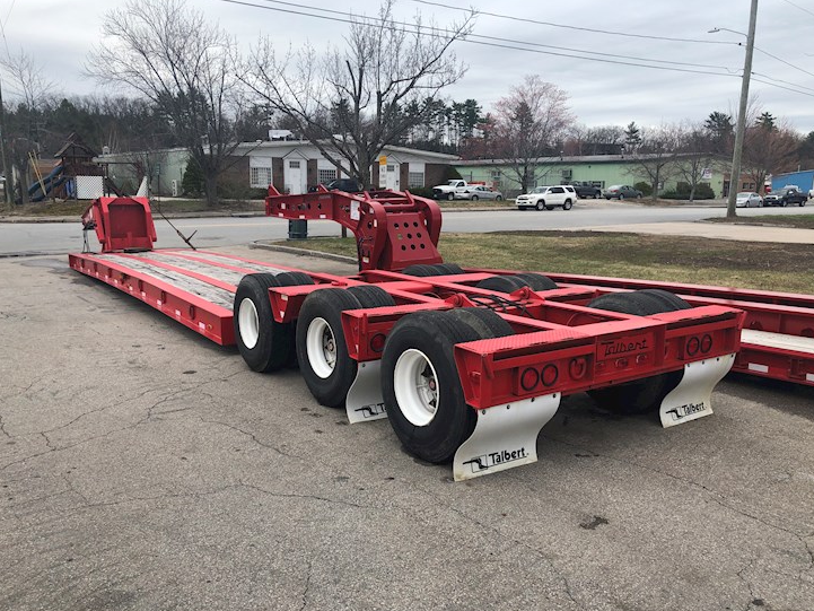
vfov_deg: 48.2
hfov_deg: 61.6
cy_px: 305
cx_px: 399
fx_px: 682
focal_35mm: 29
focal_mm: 4
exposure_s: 1/657
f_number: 1.8
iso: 20
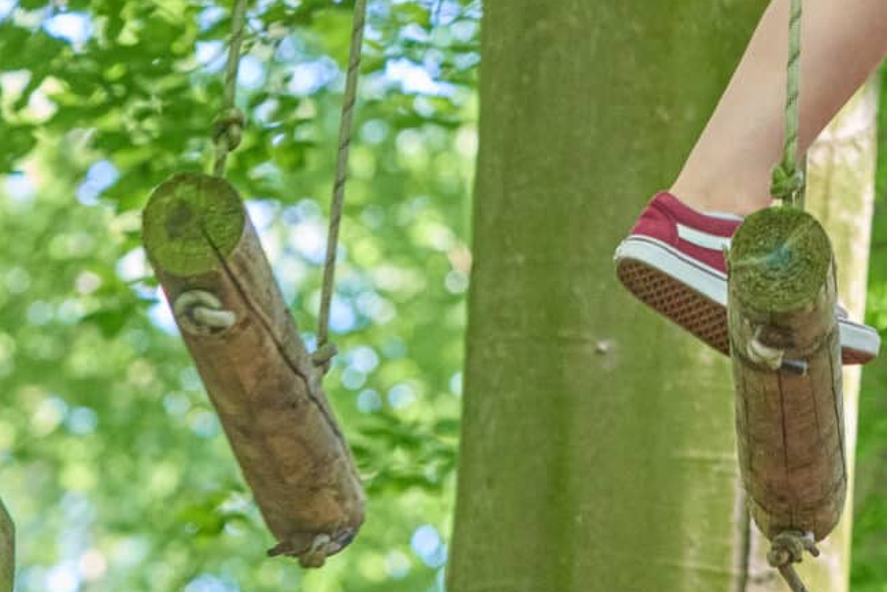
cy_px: -521
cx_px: 1183
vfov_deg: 2.4
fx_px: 14148
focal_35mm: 574
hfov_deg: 3.6
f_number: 5
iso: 1600
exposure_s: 1/200
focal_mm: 145
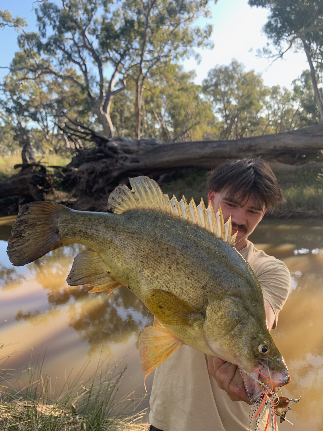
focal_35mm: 26
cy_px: 216
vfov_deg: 67.3
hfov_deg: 53.1
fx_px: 323
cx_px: 162
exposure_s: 1/211
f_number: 1.8
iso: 25
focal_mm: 4.25
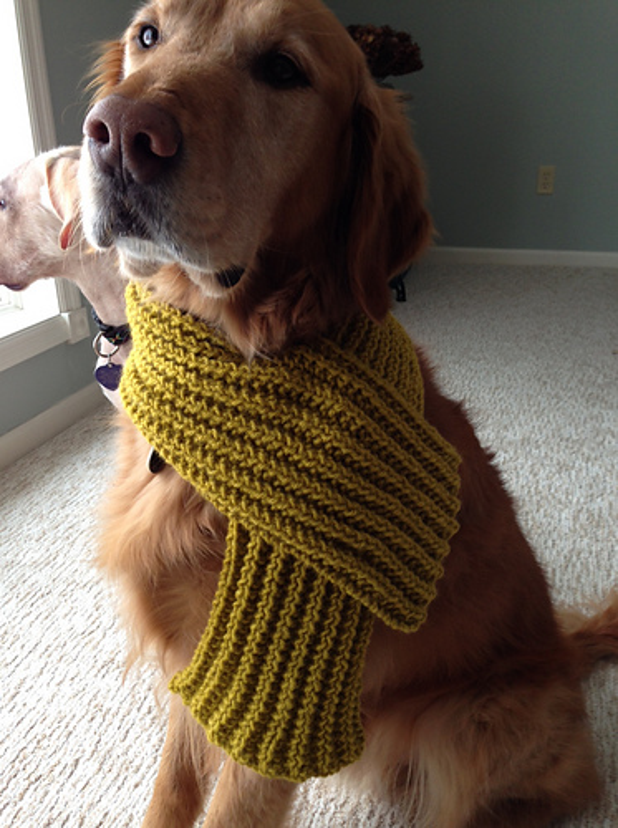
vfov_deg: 55.4
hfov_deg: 42.8
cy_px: 414
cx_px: 309
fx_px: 788
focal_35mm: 33
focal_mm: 4.12
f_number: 2.4
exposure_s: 1/30
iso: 50
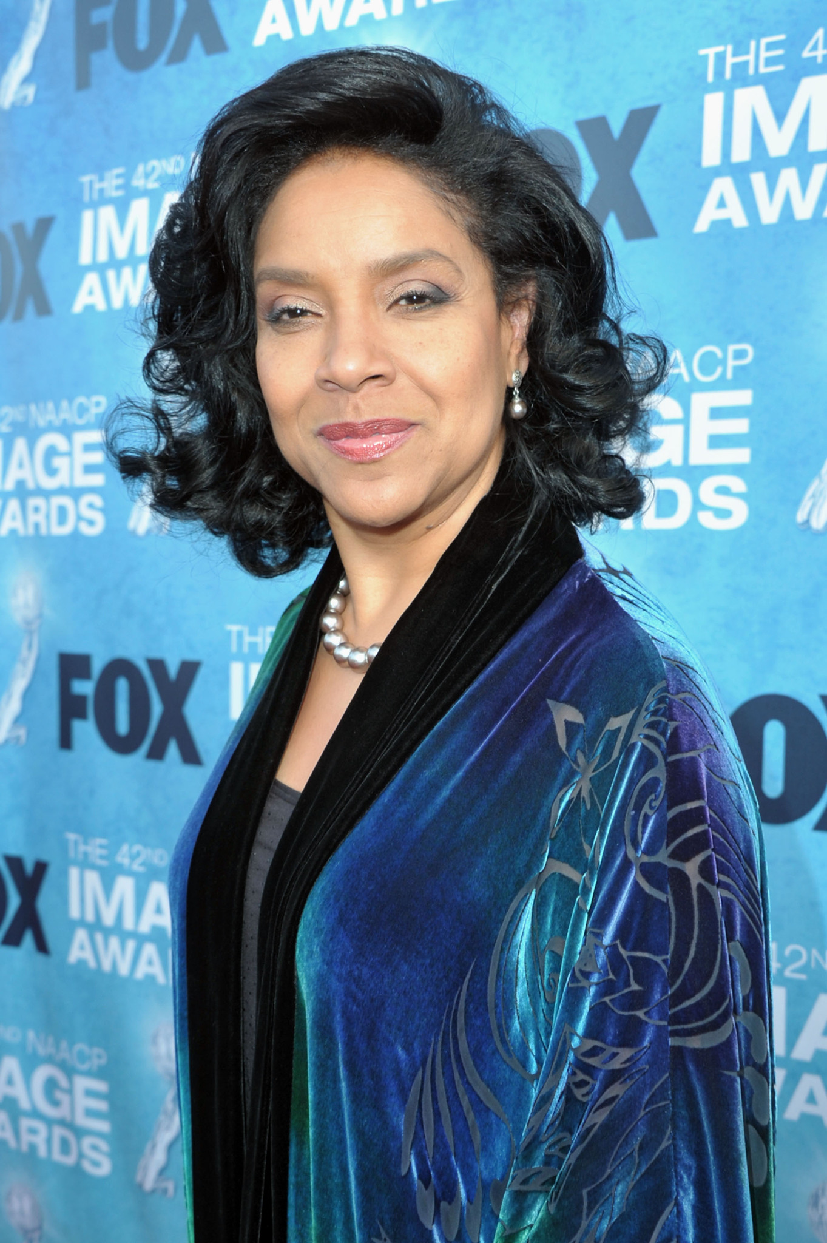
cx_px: 414
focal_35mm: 36
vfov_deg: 53.2
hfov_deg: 36.8
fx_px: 1242
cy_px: 622
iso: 400
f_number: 6.3
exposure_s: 1/250
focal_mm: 36
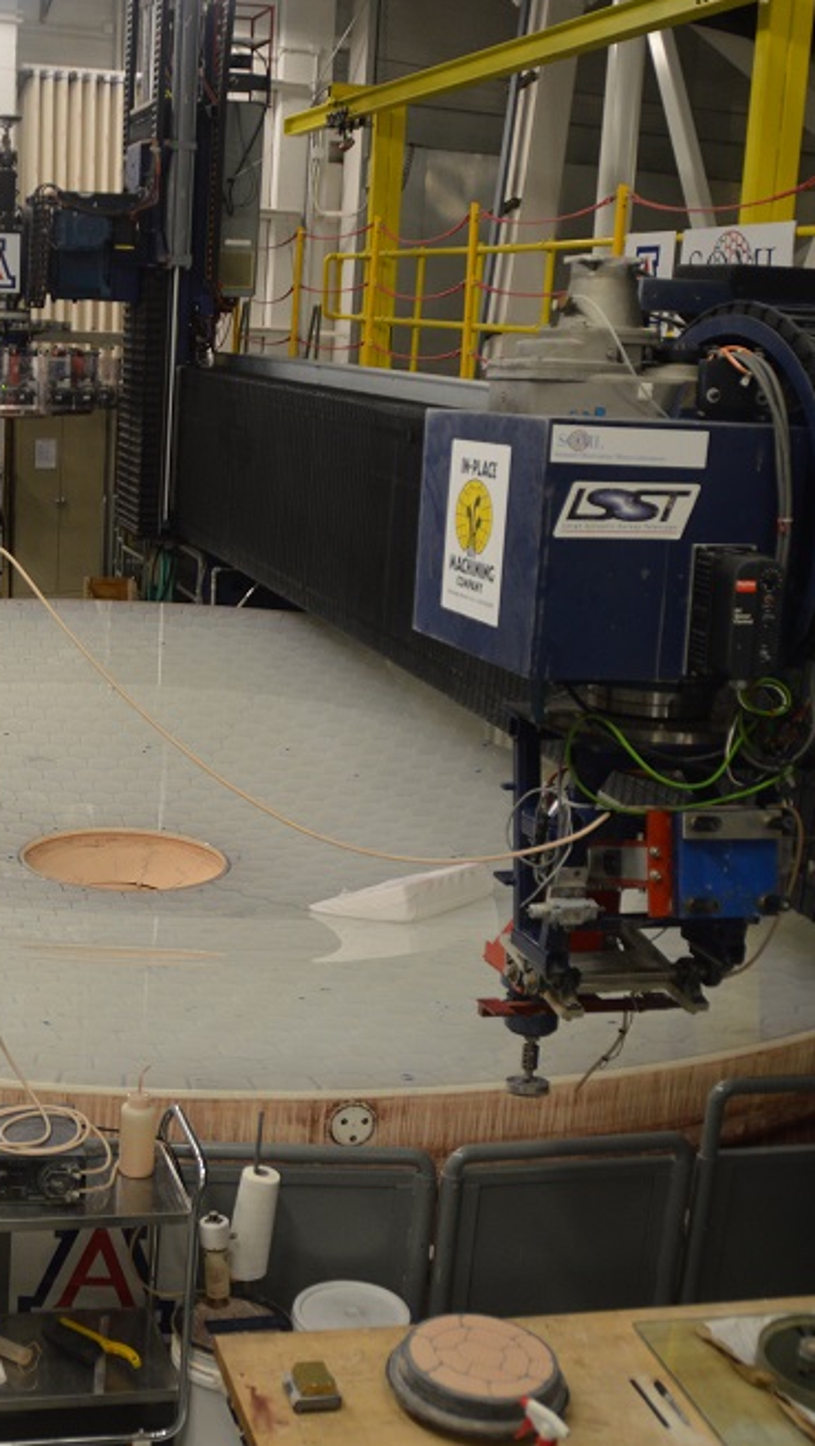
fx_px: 1651
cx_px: 51
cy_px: 729
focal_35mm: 43
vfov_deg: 47.3
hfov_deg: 26.6
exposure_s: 1/60
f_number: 3.5
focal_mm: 18
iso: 500
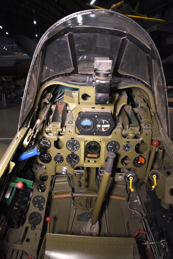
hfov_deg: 53.2
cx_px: 86
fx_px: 173
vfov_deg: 73.7
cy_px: 130
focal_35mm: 24
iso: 1600
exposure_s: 1/30
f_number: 7.1
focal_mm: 24
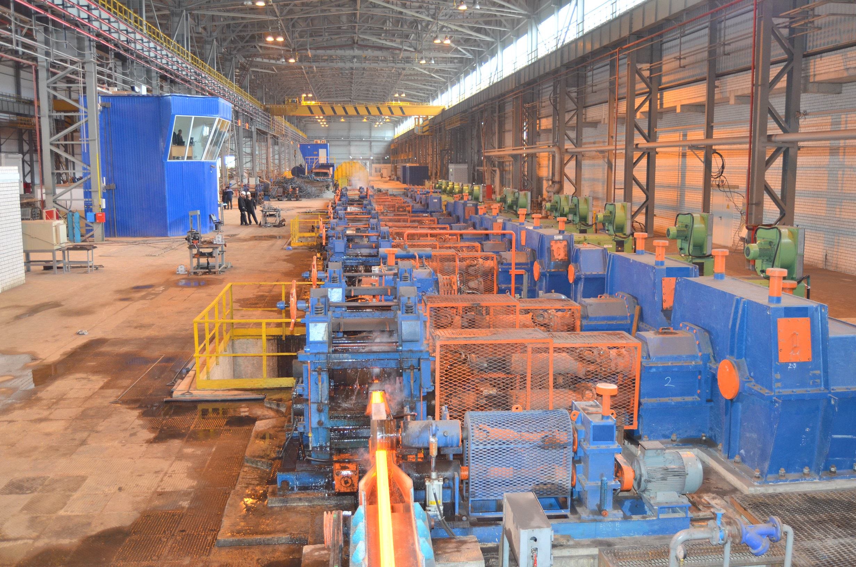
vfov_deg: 39.8
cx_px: 428
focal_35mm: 33
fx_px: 783
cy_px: 284
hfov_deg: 57.3
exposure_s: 1/60
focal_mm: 22
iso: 560
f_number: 3.5
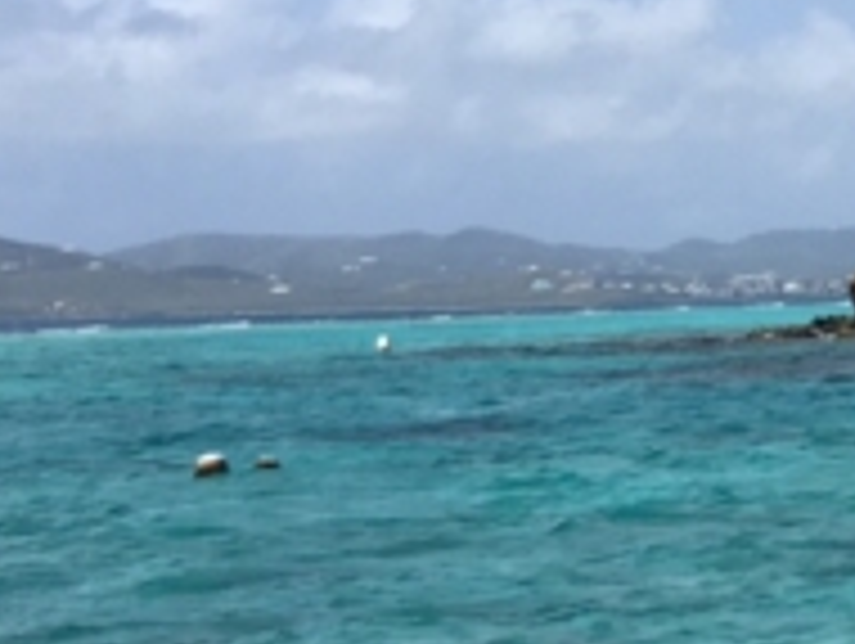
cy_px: 171
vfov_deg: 12.1
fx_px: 3017
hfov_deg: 13.5
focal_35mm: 122
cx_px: 1778
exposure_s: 1/2137
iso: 25
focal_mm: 4.15
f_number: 2.2
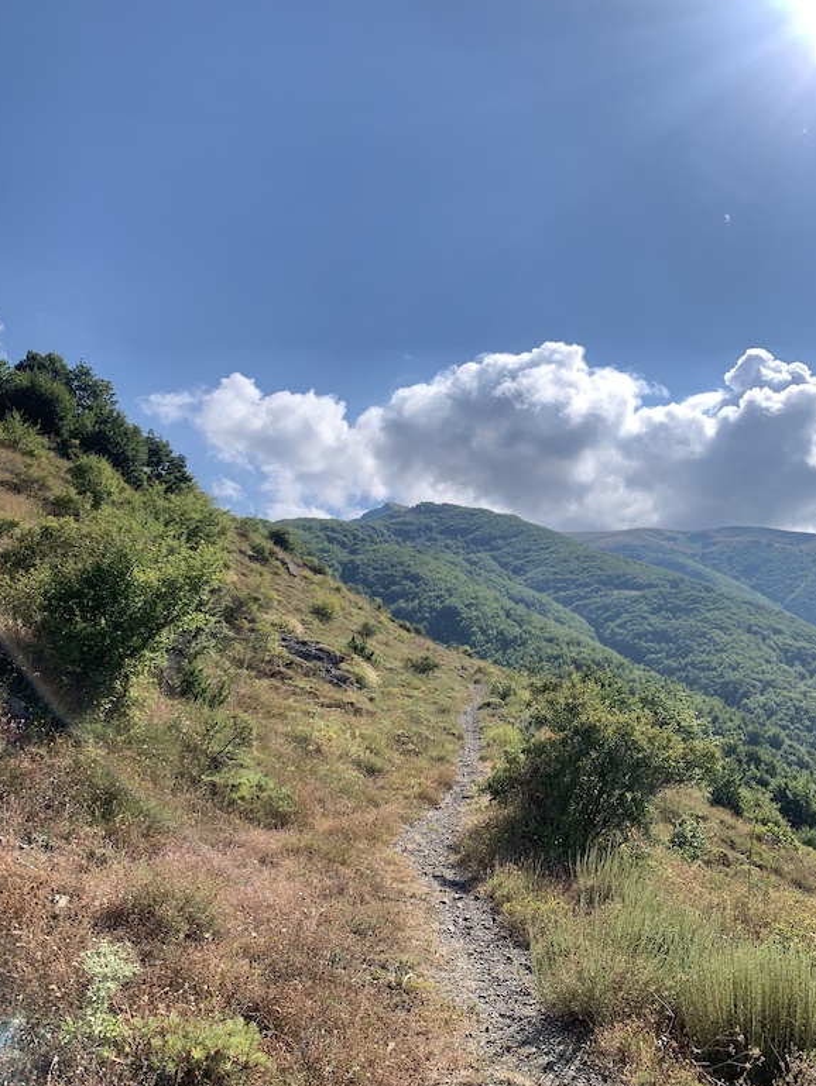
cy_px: 553
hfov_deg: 51.4
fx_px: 848
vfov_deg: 65.3
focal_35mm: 27
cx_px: 414
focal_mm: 4.25
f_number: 1.8
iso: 25
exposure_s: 1/1350
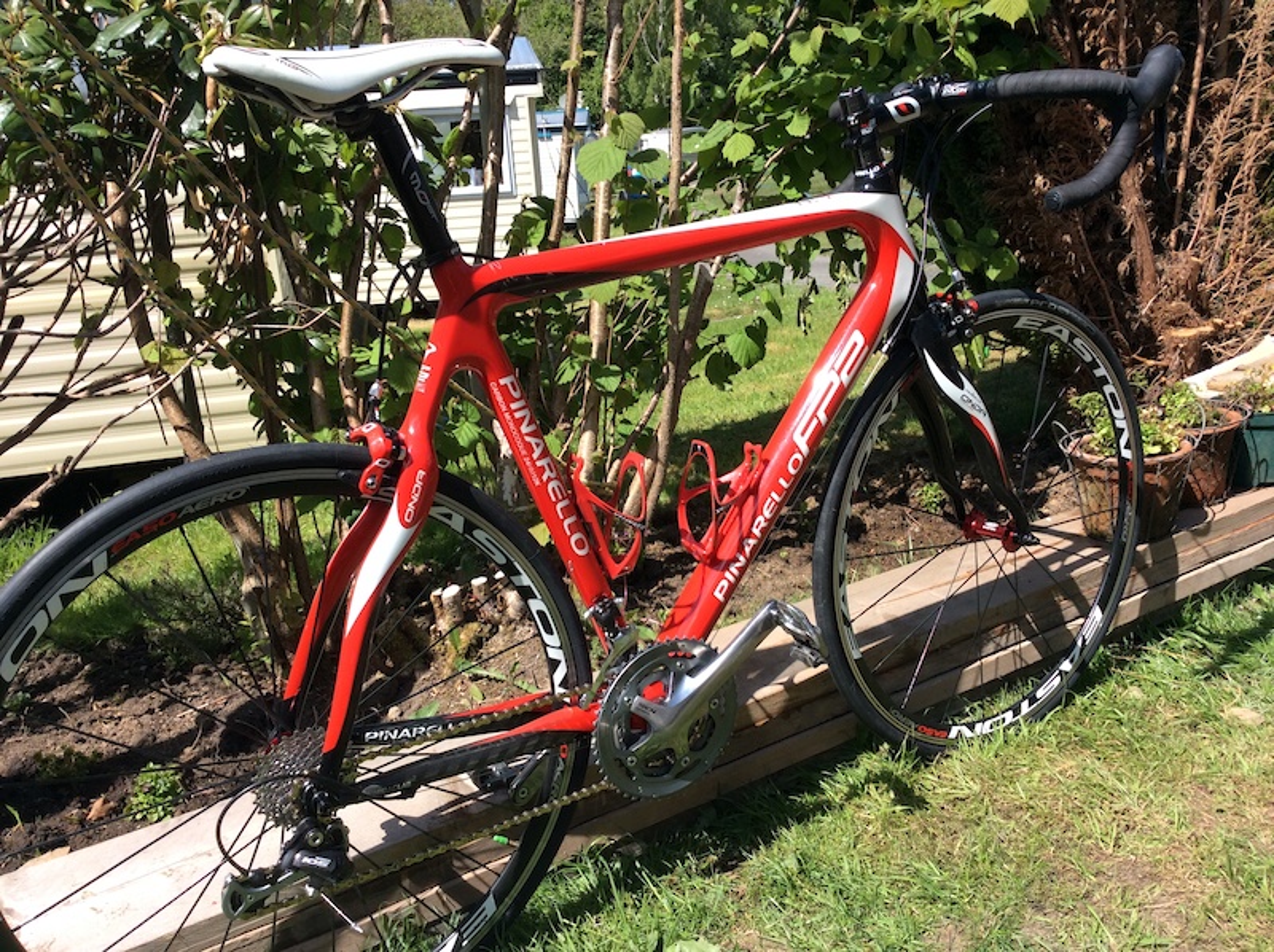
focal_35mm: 32
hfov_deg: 56.9
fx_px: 1176
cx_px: 637
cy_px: 476
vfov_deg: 44.1
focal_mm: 3.3
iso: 32
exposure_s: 1/894
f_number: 2.4
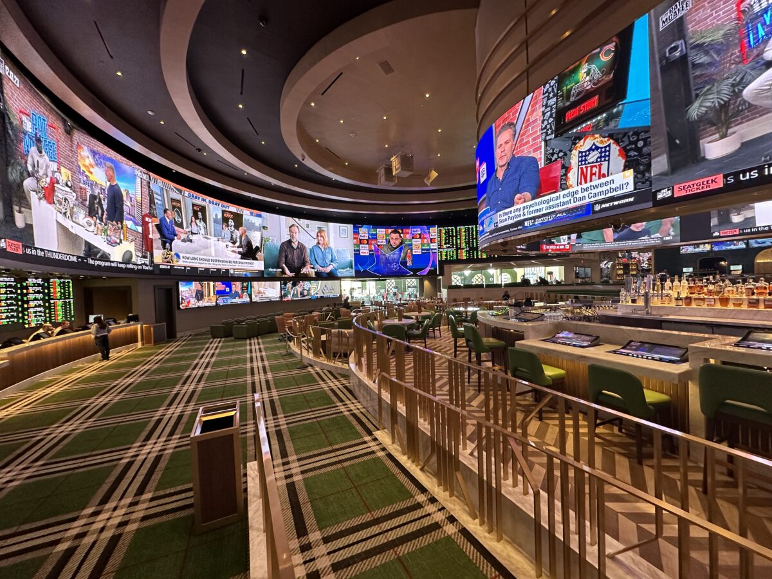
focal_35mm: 14
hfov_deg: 102.1
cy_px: 290
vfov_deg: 85.7
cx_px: 386
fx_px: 312
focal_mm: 2.22
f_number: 2.2
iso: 250
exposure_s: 1/120
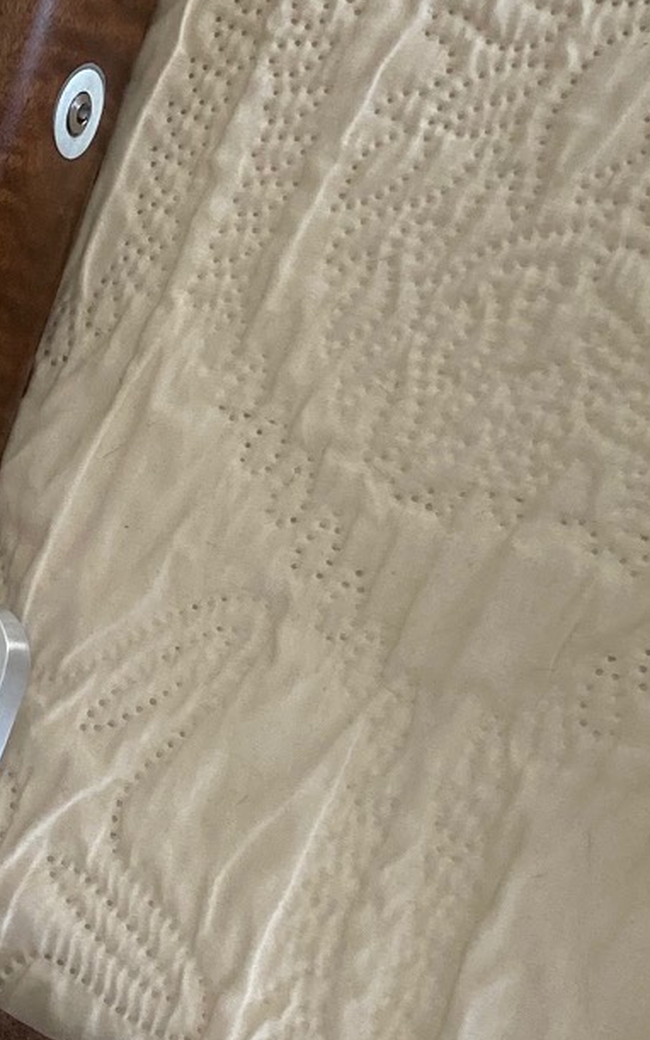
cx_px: -83
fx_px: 2777
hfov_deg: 13.1
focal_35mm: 98
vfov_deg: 21.1
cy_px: 340
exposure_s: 1/104
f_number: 1.8
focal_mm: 3.99
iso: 80
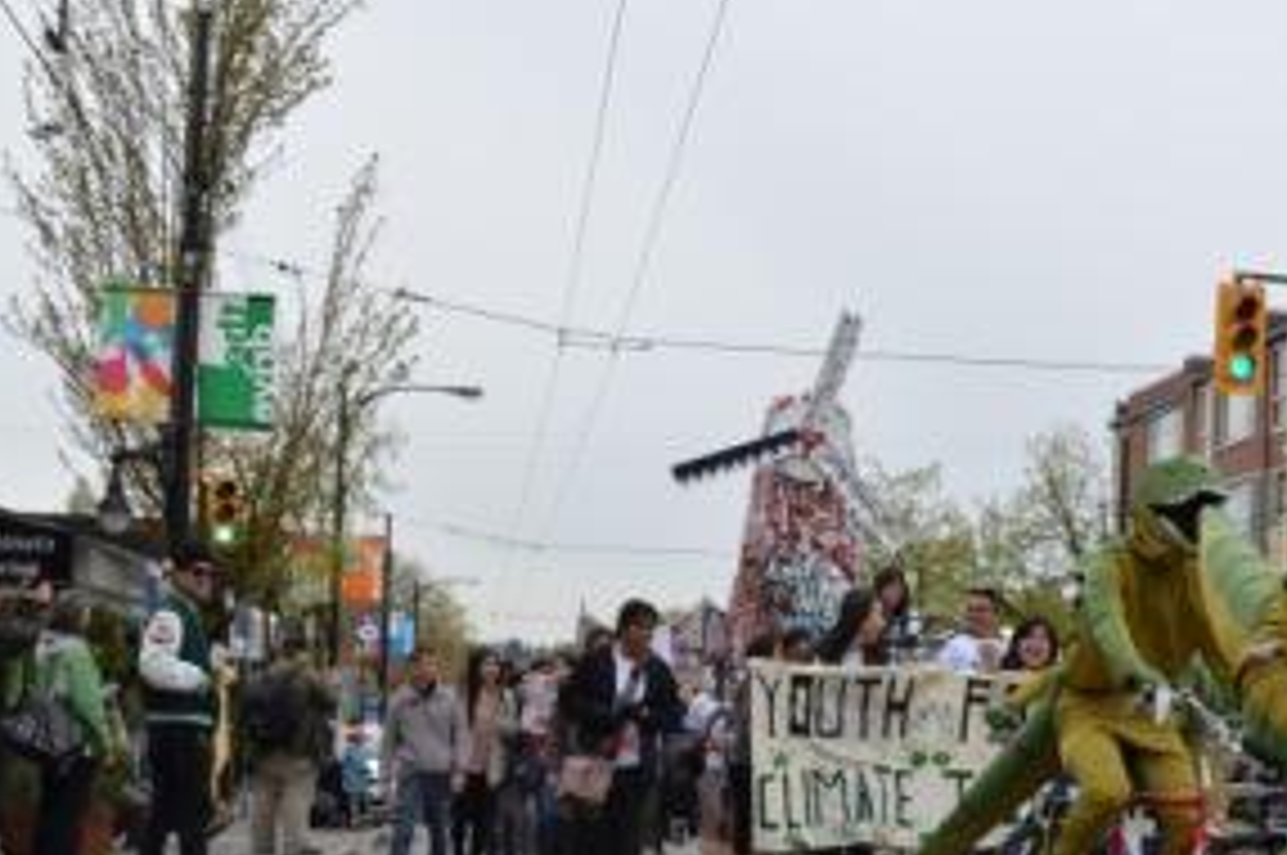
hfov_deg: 32.5
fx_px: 2178
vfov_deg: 22.0
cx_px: 918
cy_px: 632
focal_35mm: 61
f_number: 8
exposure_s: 1/200
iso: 160
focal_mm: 26
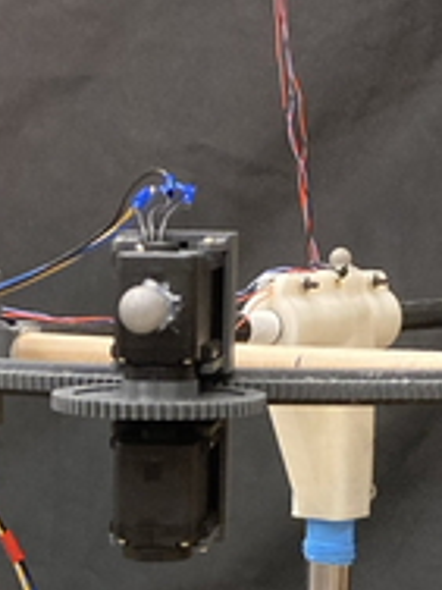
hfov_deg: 14.2
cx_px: 121
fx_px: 1771
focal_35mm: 104
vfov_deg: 18.2
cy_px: 662
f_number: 1.8
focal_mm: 3.99
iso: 320
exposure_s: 1/60
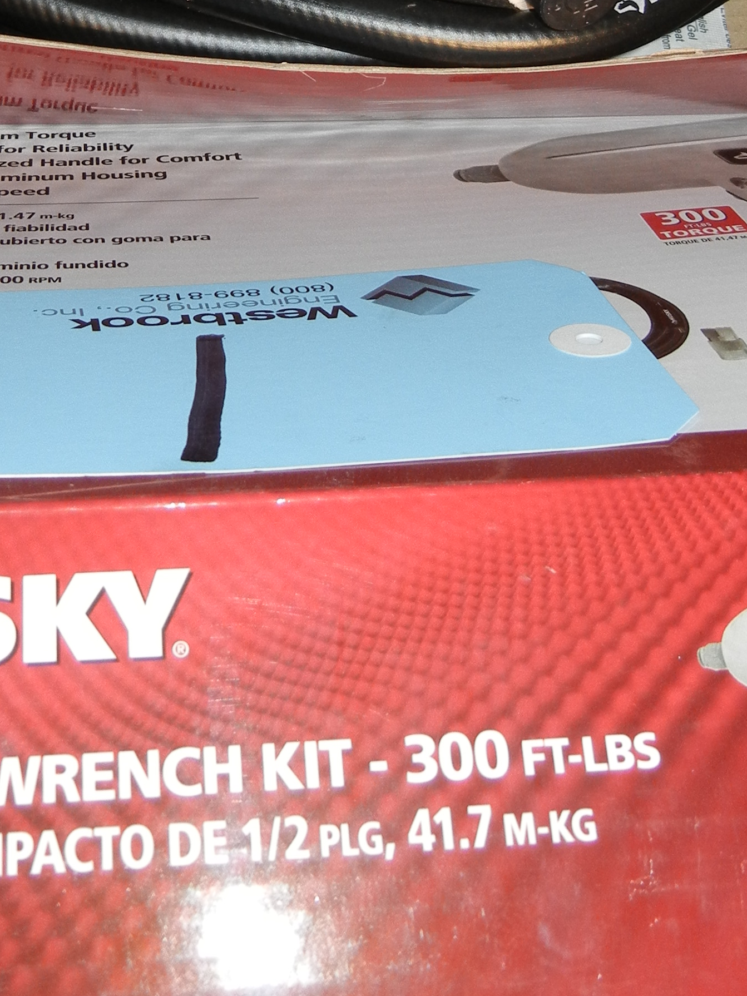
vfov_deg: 26.9
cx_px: 250
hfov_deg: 21.8
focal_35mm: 67
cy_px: -71
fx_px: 1928
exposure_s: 1/30
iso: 200
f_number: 3.5
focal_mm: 5.4
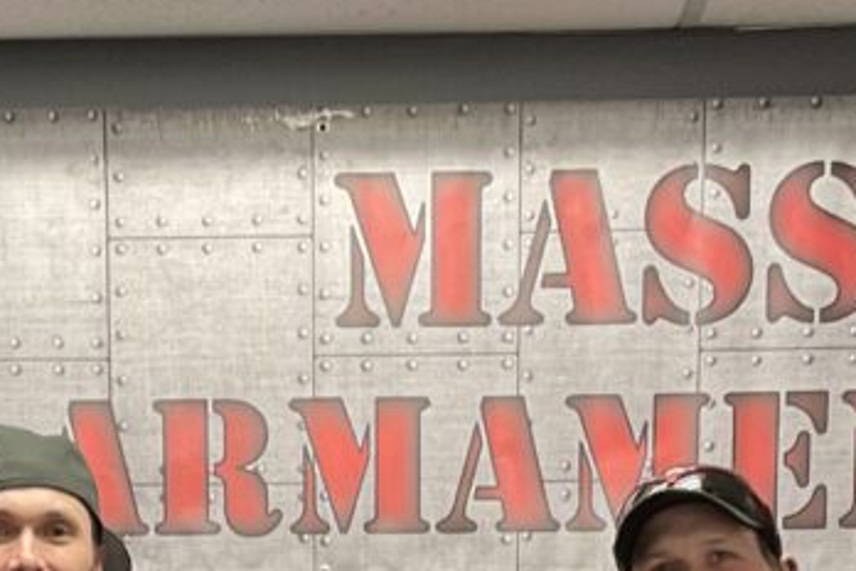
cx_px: 300
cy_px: 928
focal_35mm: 111
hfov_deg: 18.4
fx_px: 2639
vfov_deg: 11.7
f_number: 1.8
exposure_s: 1/60
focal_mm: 3
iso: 160
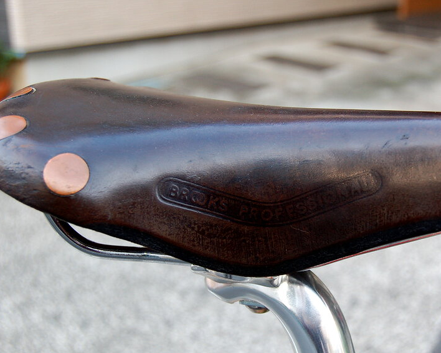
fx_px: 796
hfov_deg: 30.7
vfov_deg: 24.9
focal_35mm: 61
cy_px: 207
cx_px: 293
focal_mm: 30
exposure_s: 1/80
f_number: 4.5
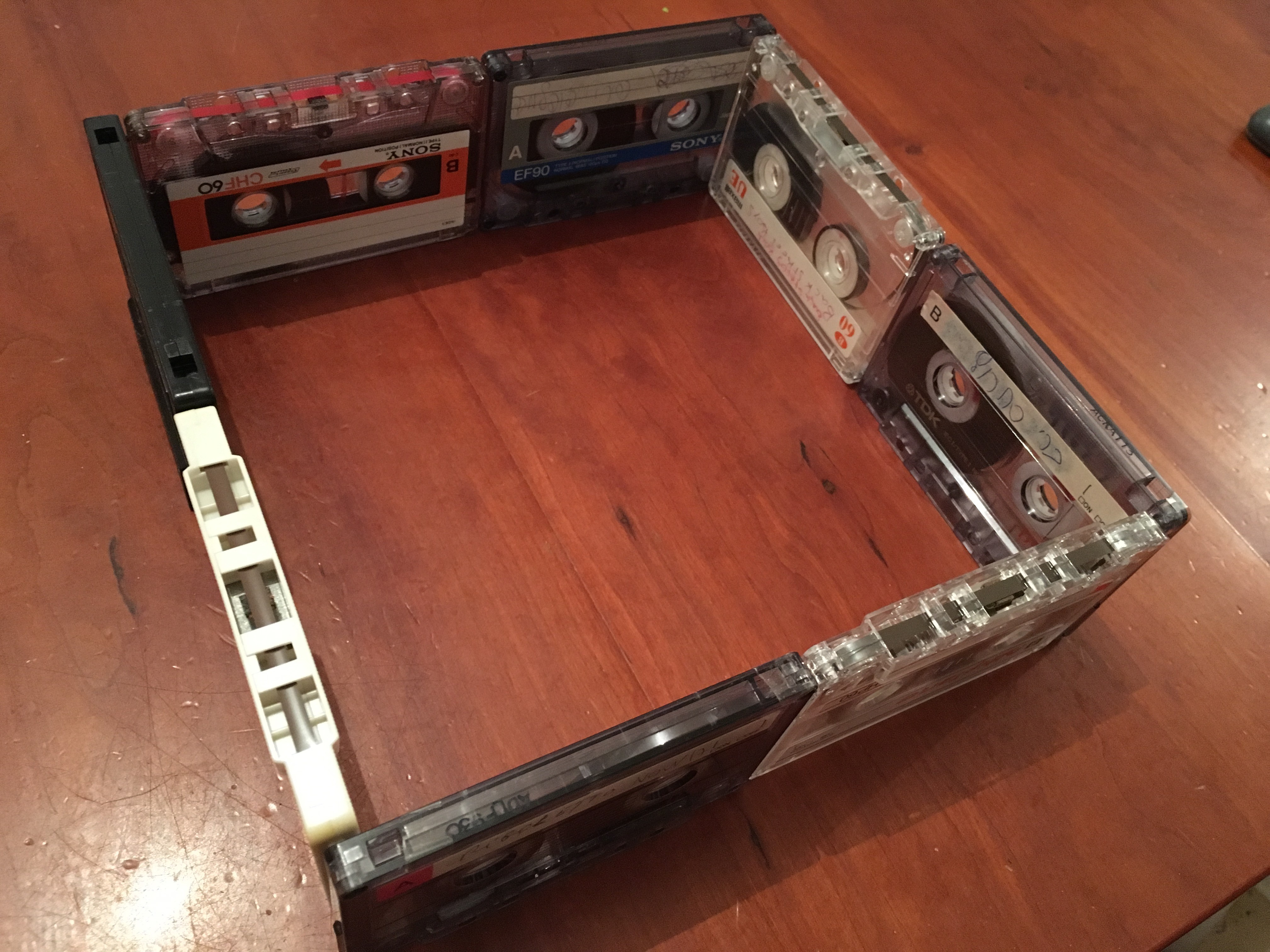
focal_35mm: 29
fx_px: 1064
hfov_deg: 61.7
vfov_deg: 48.2
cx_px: 635
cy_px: 476
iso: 500
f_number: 2.2
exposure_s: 1/17
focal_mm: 4.15
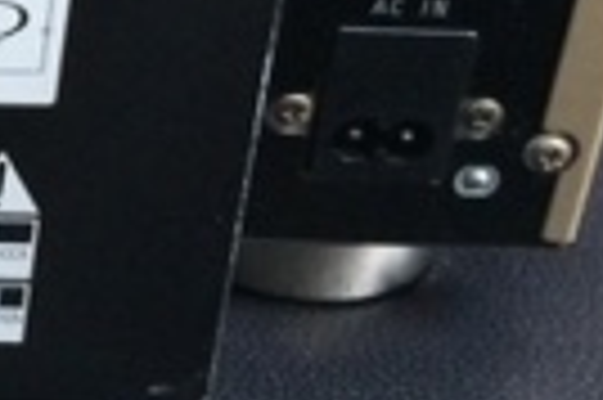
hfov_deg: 12.6
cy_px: -184
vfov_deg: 9.3
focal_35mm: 144
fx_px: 2409
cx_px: -590
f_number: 2.2
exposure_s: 1/20
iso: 250
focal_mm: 4.15
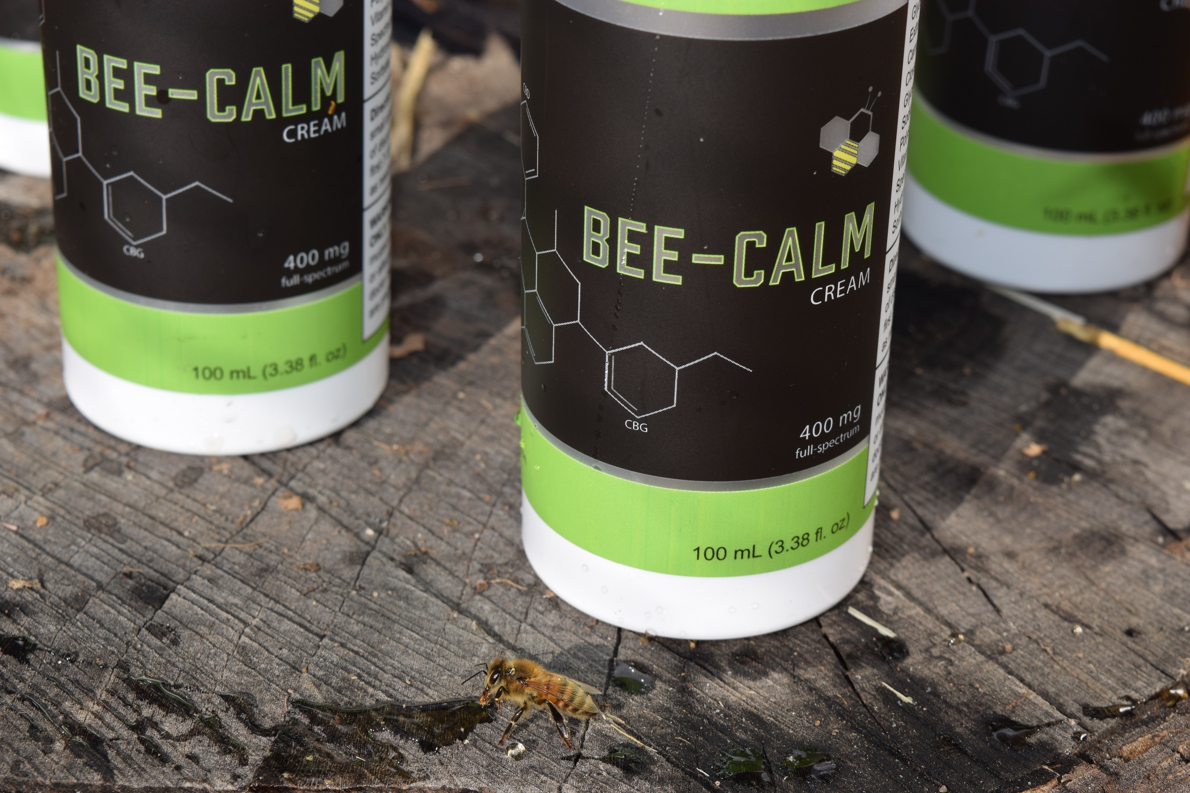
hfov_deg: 26.0
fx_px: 2578
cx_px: 595
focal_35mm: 78
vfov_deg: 17.5
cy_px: 396
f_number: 13
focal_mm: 52
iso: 100
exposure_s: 1/200
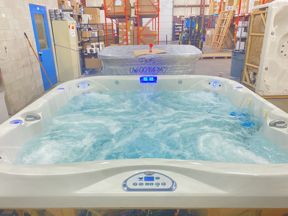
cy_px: 108
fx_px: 216
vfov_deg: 53.1
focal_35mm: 26
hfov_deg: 67.3
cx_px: 144
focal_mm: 4.25
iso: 250
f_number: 1.8
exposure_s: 1/60
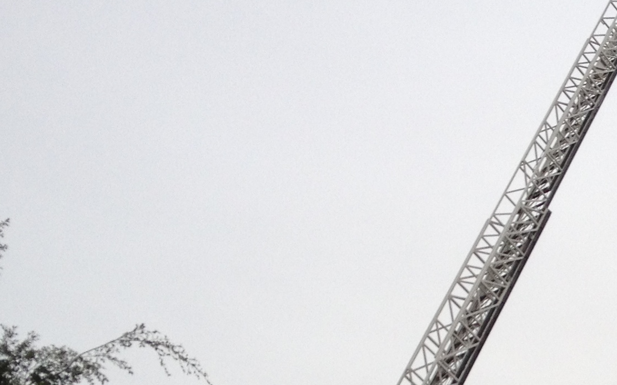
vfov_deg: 11.5
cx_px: 762
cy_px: 566
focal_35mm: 109
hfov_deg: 18.1
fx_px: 1833
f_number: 2.4
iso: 50
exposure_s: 1/1104
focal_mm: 4.28
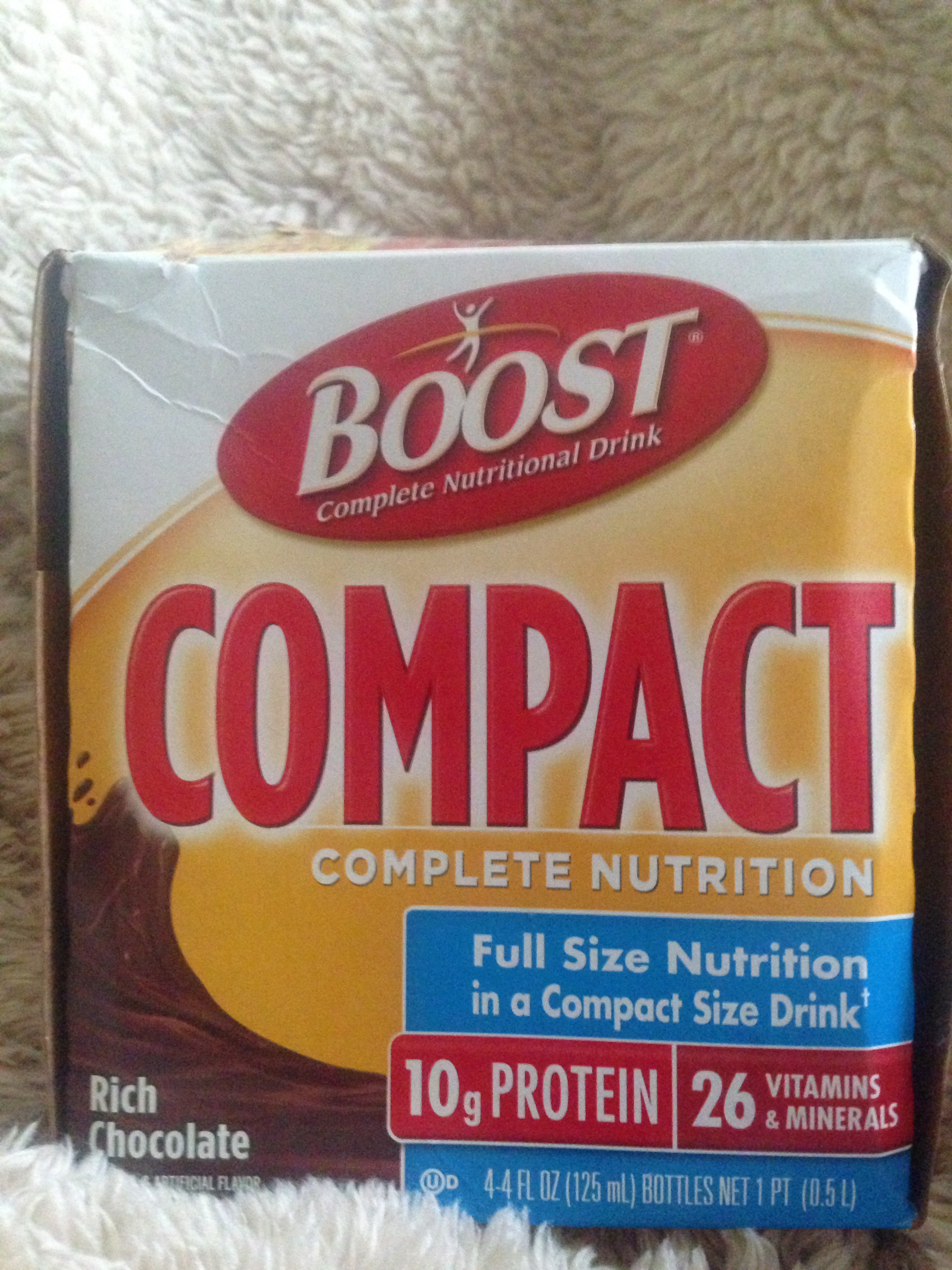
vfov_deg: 55.4
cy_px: 635
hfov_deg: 42.9
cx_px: 476
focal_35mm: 33
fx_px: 1210
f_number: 2.4
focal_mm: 4.12
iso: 800
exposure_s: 1/15
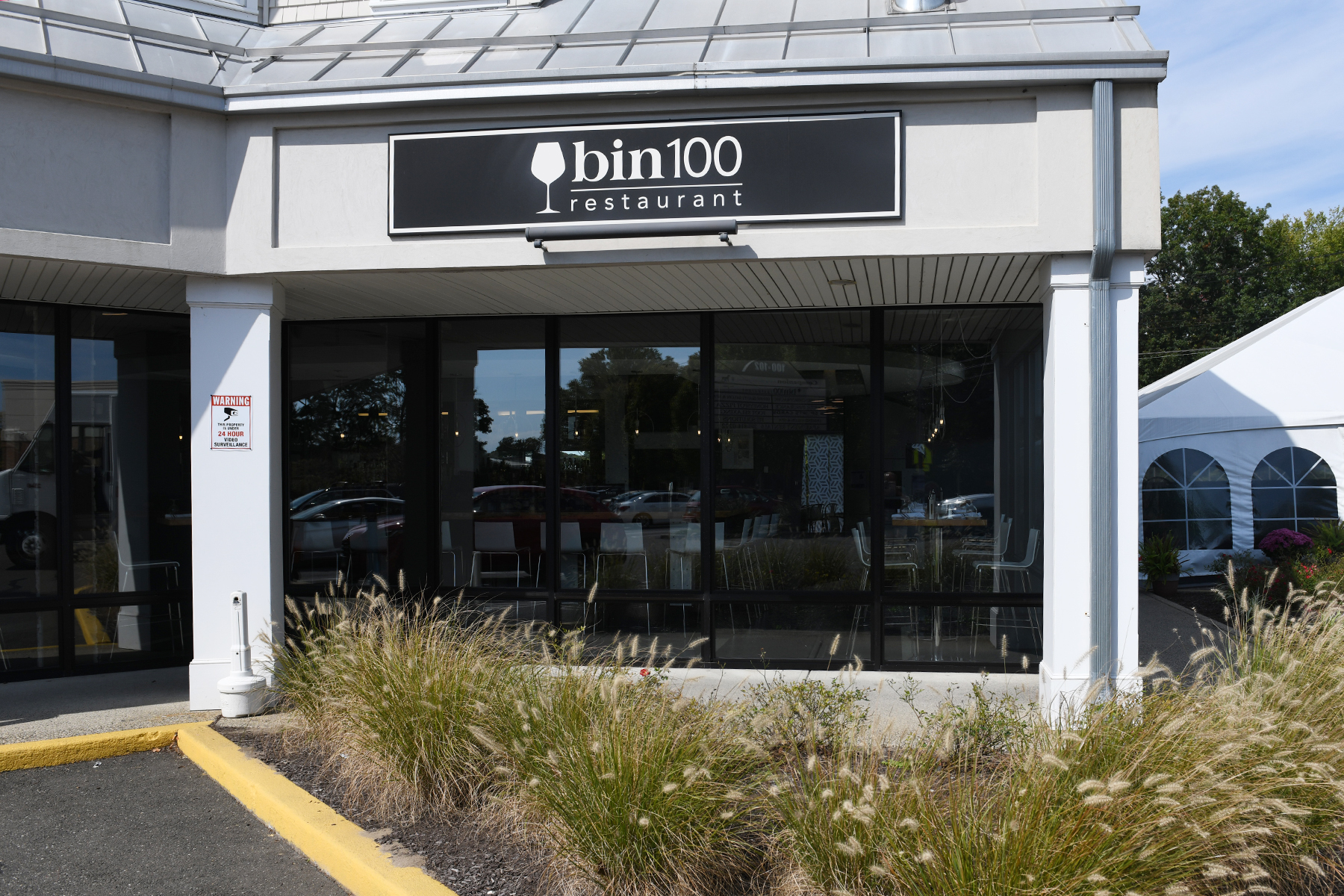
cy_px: 448
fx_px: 896
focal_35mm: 24
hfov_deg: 73.7
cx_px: 672
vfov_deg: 53.1
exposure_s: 1/1250
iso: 200
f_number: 5.6
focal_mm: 24
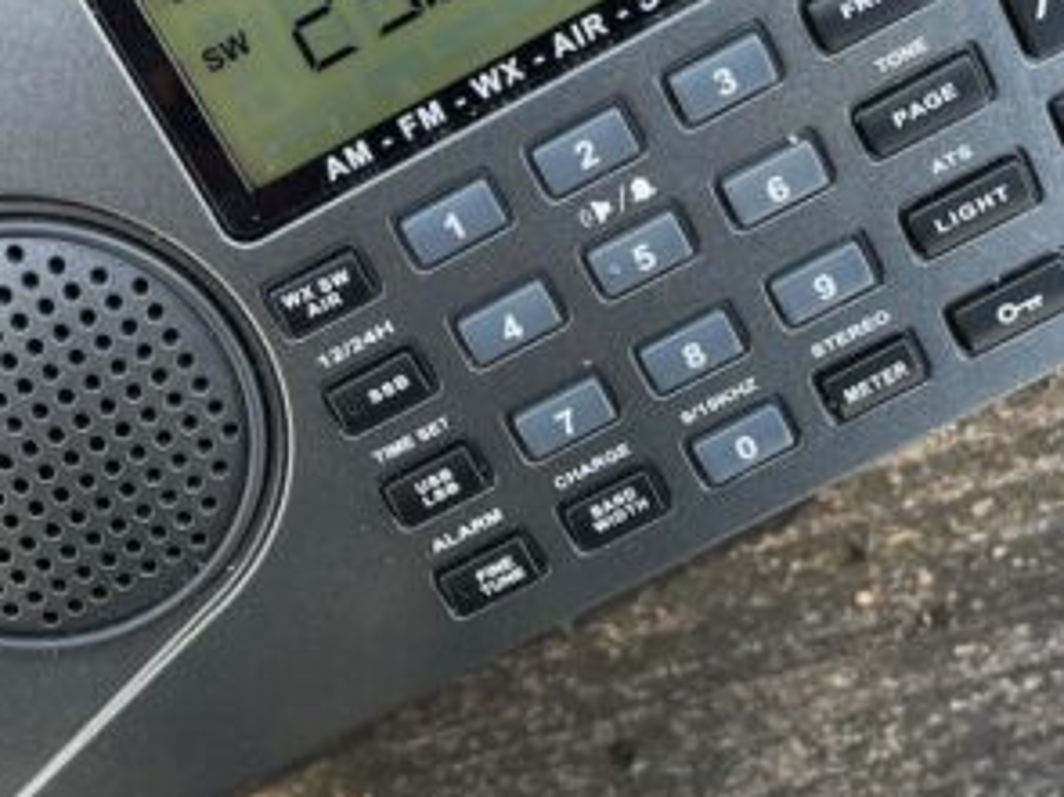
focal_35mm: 55
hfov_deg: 34.8
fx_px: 1690
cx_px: 408
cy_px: 224
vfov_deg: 26.3
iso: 125
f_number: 1.6
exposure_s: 1/103
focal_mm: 4.2
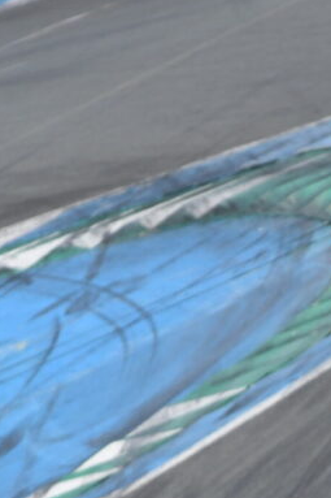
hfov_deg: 1.0
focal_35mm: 1440
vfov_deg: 1.4
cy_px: 481
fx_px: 19876
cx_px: 401
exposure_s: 1/400
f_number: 8
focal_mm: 340
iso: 500
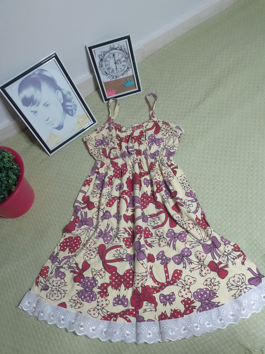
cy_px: 177
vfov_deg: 65.3
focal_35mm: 27
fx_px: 276
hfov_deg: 51.4
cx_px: 132
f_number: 1.9
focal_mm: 3.6
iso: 125
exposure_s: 1/50
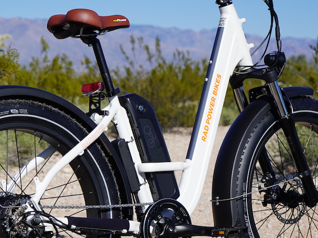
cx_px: 120
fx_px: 1075
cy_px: 148
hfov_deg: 16.8
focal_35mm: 117
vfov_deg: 12.6
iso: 100
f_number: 5.6
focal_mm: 60
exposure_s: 1/1000
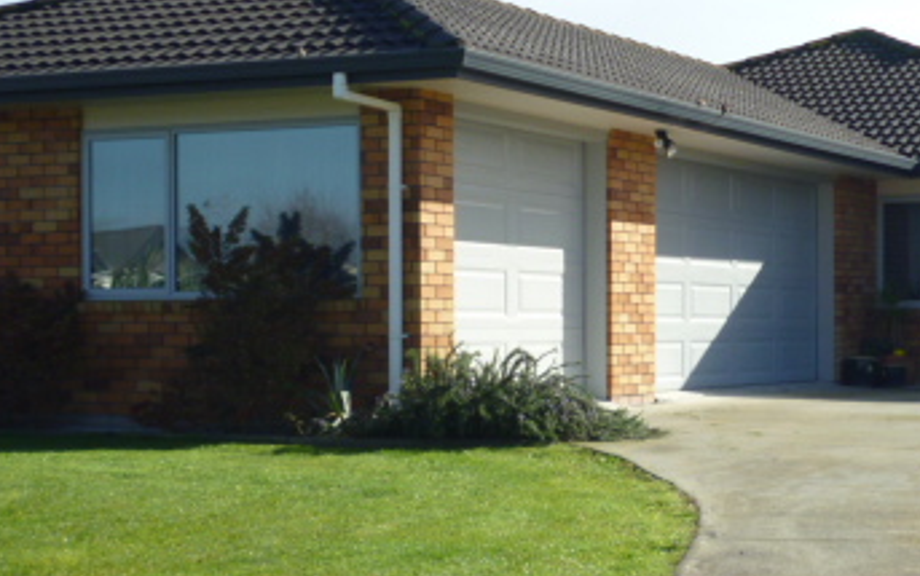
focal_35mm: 81
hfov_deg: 25.2
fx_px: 2033
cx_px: 700
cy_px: 380
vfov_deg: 16.1
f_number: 11
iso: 100
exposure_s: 1/80
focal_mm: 7.3
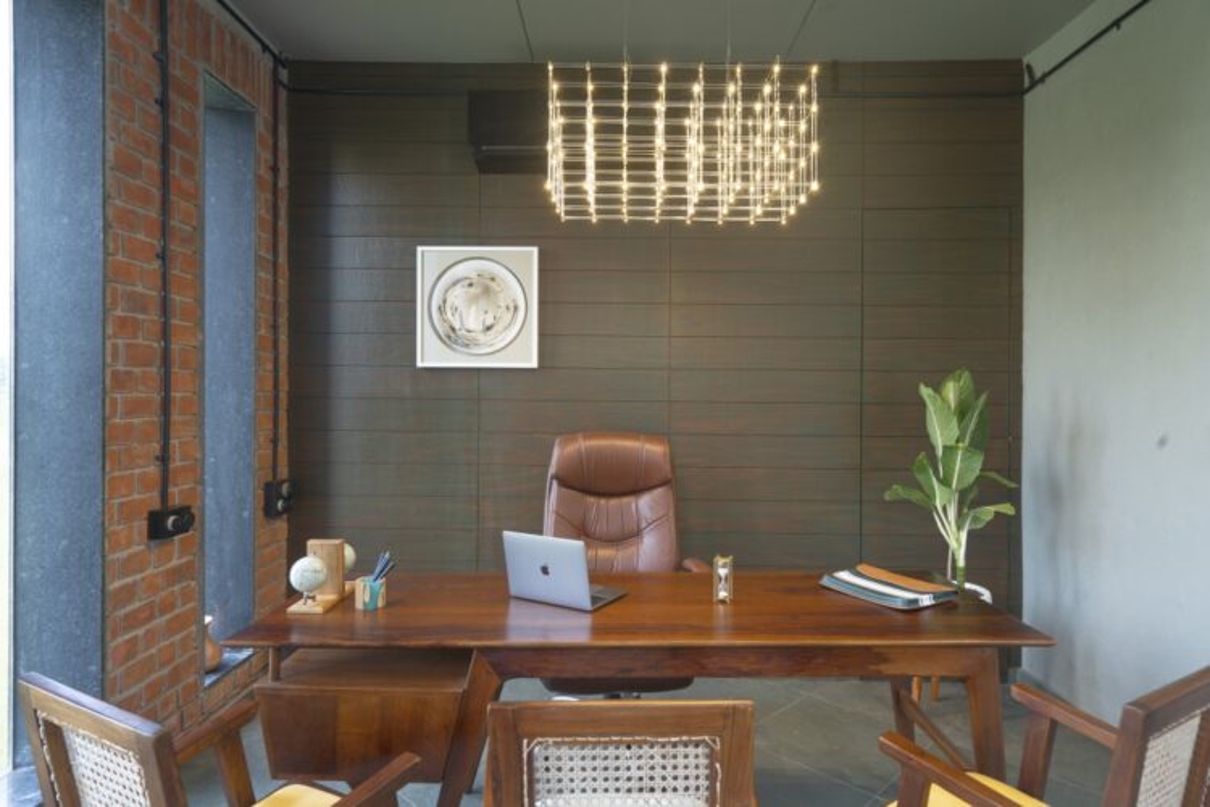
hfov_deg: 84.0
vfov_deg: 61.9
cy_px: 404
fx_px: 672
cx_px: 605
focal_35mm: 20
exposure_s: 1/2.5
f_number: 9
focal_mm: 20
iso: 100
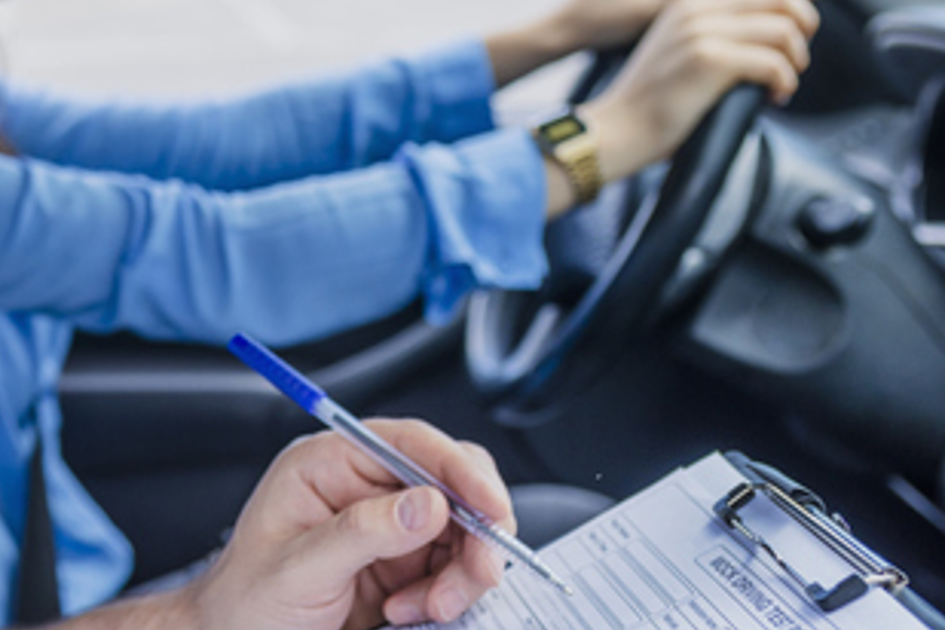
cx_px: -159
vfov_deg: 16.4
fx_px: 2152
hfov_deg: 22.9
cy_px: 41
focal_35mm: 82
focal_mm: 35
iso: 200
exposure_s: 1/800
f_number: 3.2
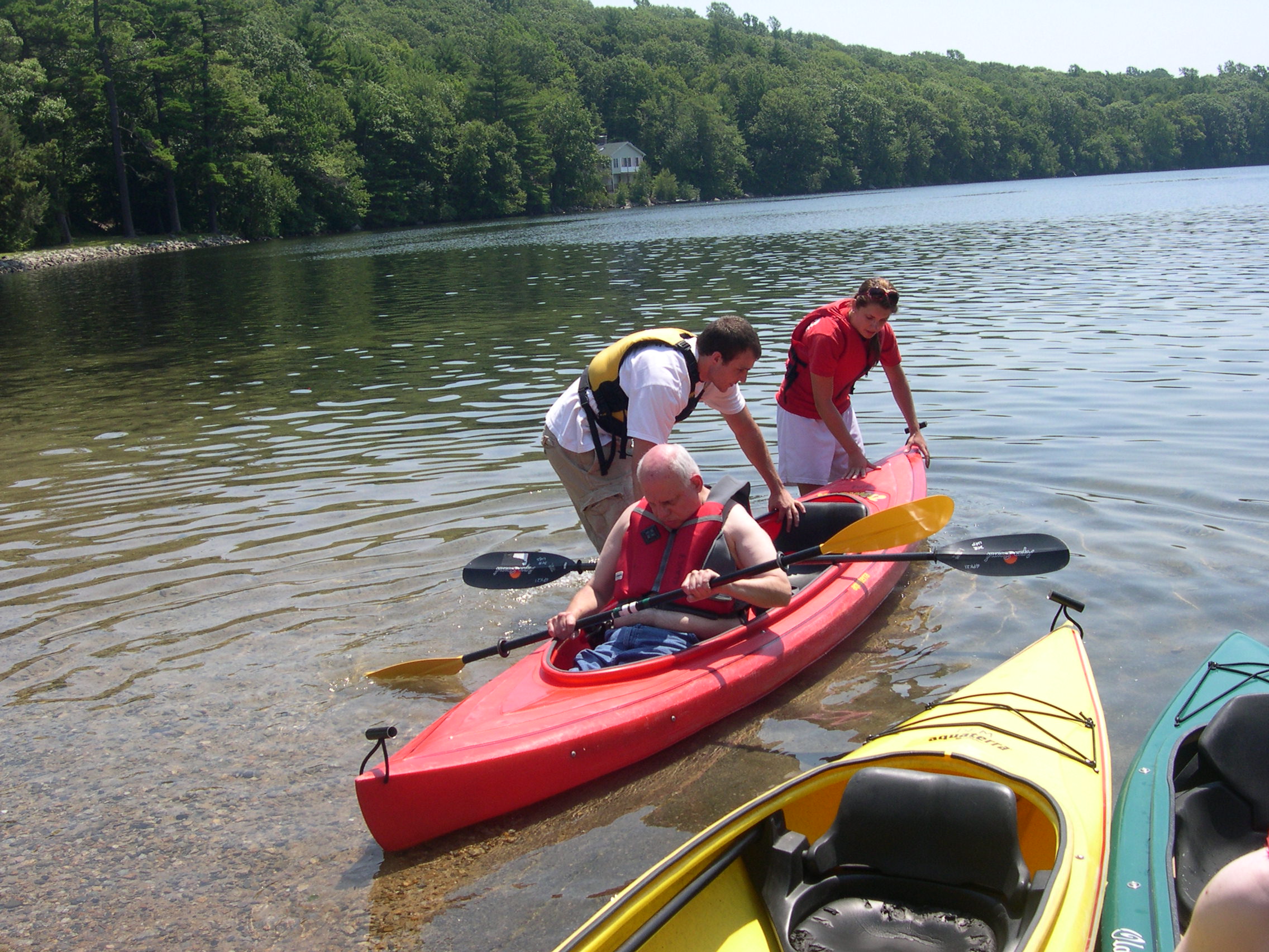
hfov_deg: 49.0
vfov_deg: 37.7
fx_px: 1393
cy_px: 476
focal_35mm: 38
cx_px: 634
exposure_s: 1/154
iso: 100
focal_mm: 8
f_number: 7.6
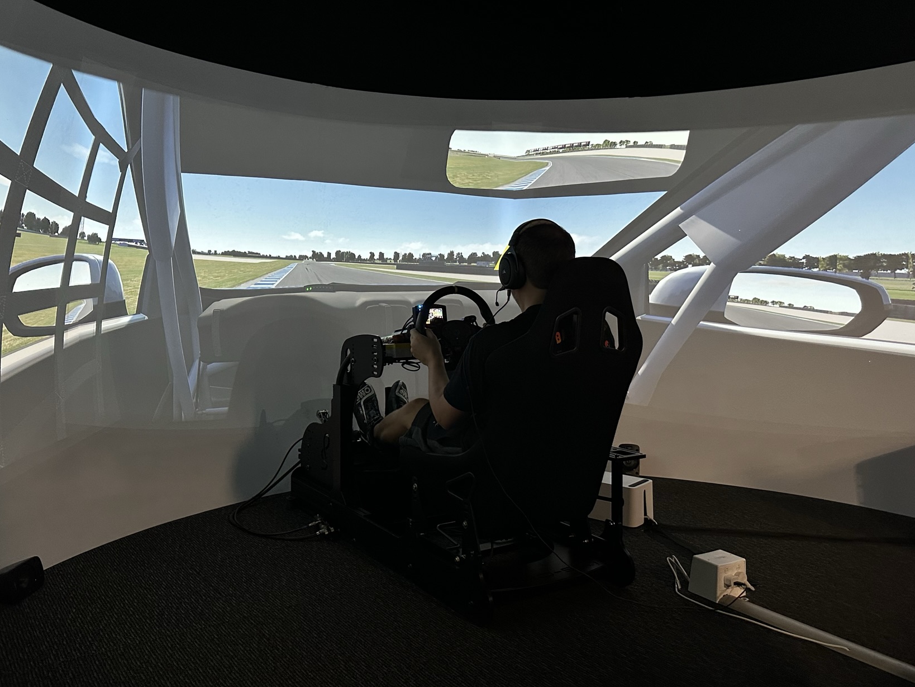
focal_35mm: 30
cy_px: 340
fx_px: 793
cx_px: 437
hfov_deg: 59.9
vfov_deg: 46.8
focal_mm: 6.86
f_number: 1.78
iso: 250
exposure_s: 1/60
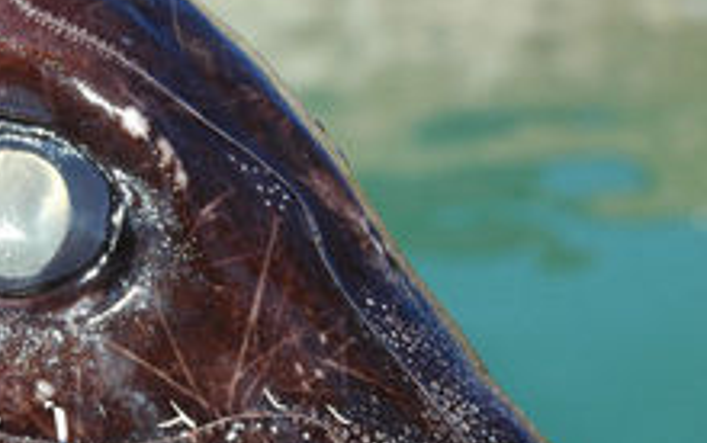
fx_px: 2353
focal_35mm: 122
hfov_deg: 16.9
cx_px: 129
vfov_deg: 10.7
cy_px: 376
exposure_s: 1/250
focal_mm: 44
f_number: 8
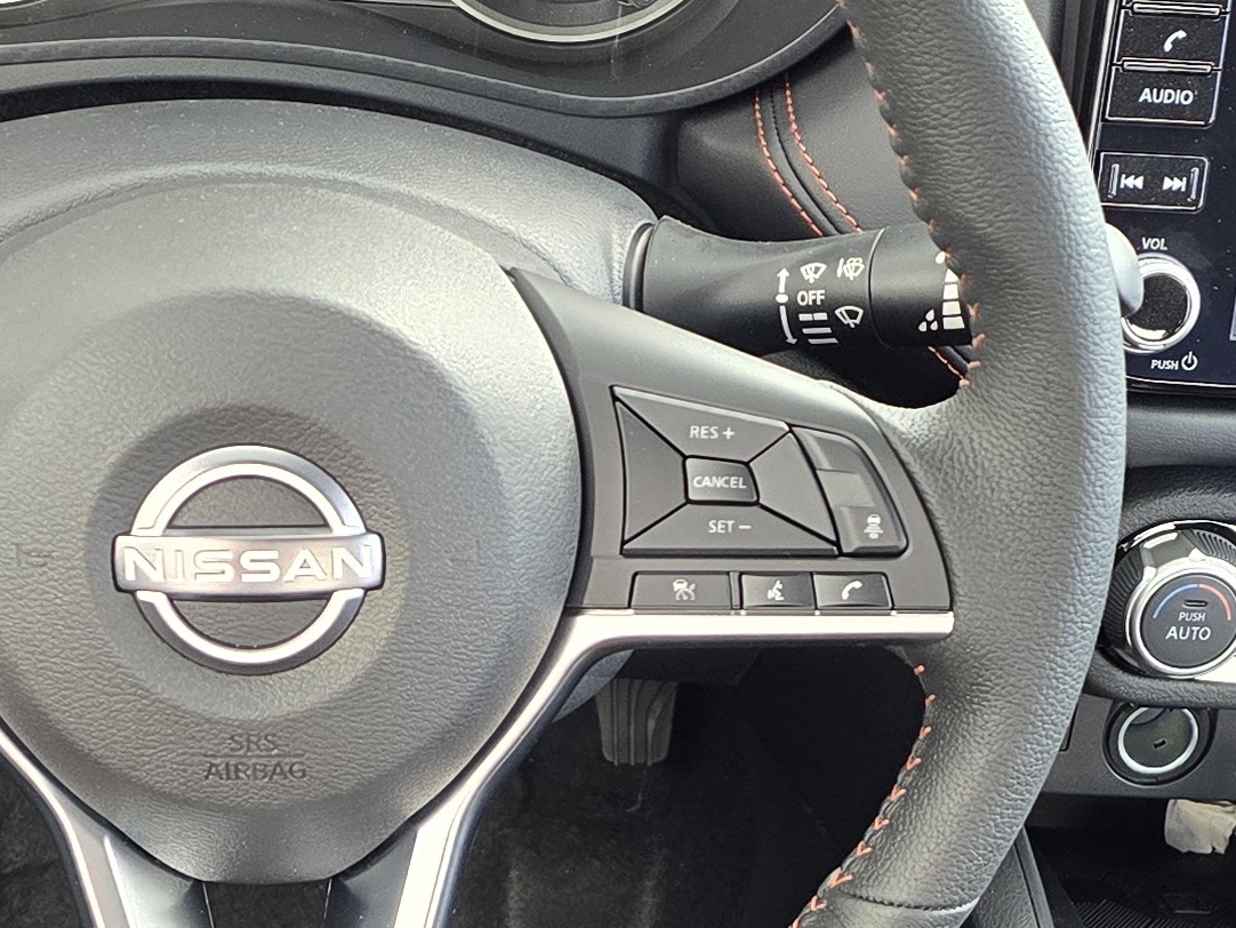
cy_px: 1071
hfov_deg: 22.9
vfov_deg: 16.7
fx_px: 3036
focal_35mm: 85
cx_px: 359
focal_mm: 6.3
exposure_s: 1/180
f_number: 1.7
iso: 200
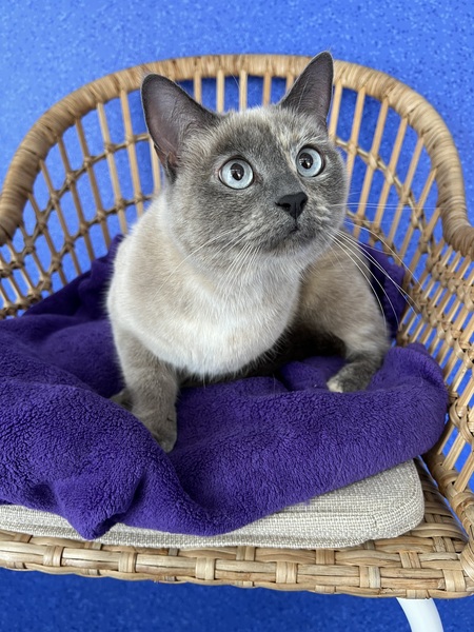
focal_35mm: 26
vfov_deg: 67.3
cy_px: 316
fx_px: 475
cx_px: 237
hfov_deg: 53.1
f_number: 1.5
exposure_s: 1/50
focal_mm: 5.7
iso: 64
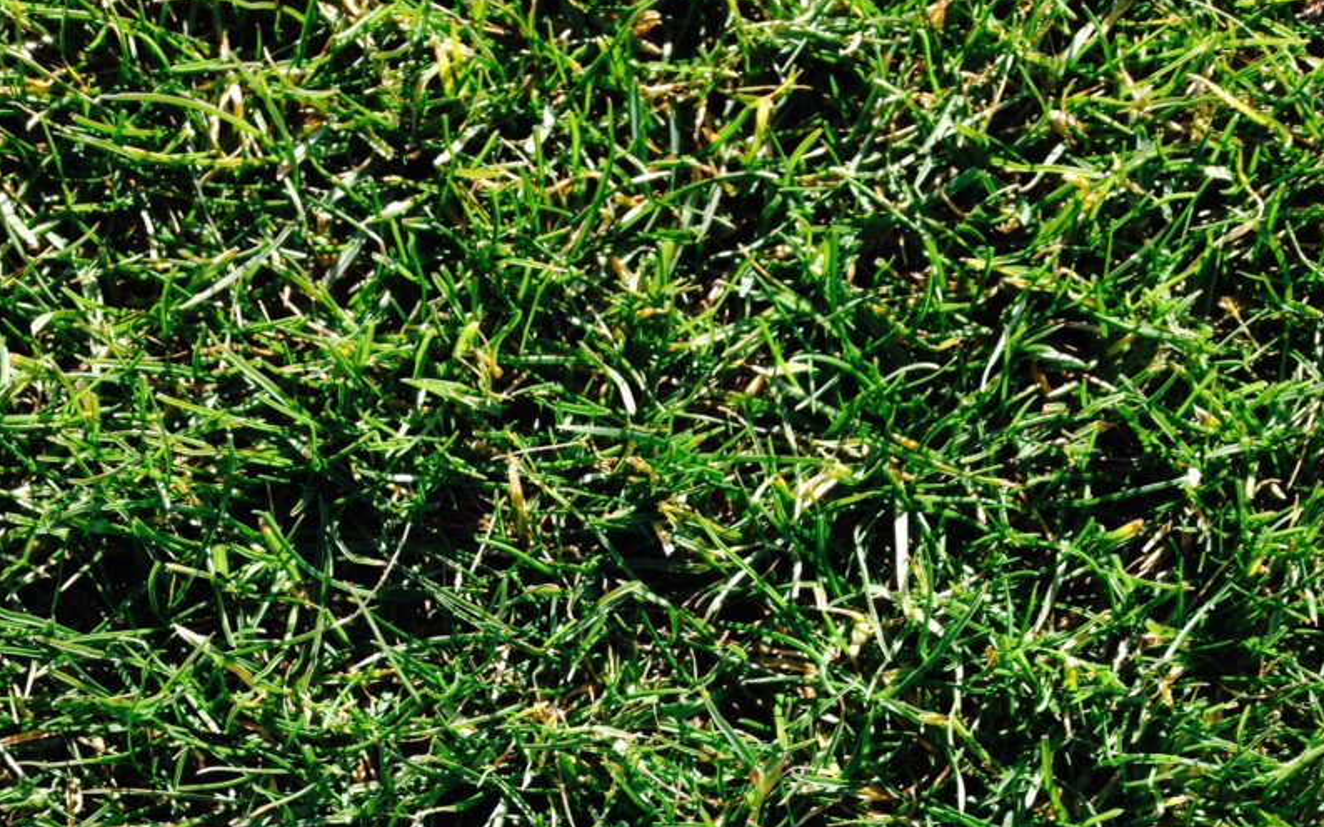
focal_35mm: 47
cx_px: 664
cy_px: 868
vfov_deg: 25.7
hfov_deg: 42.7
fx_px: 1696
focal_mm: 4.12
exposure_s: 1/369
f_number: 2.4
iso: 50
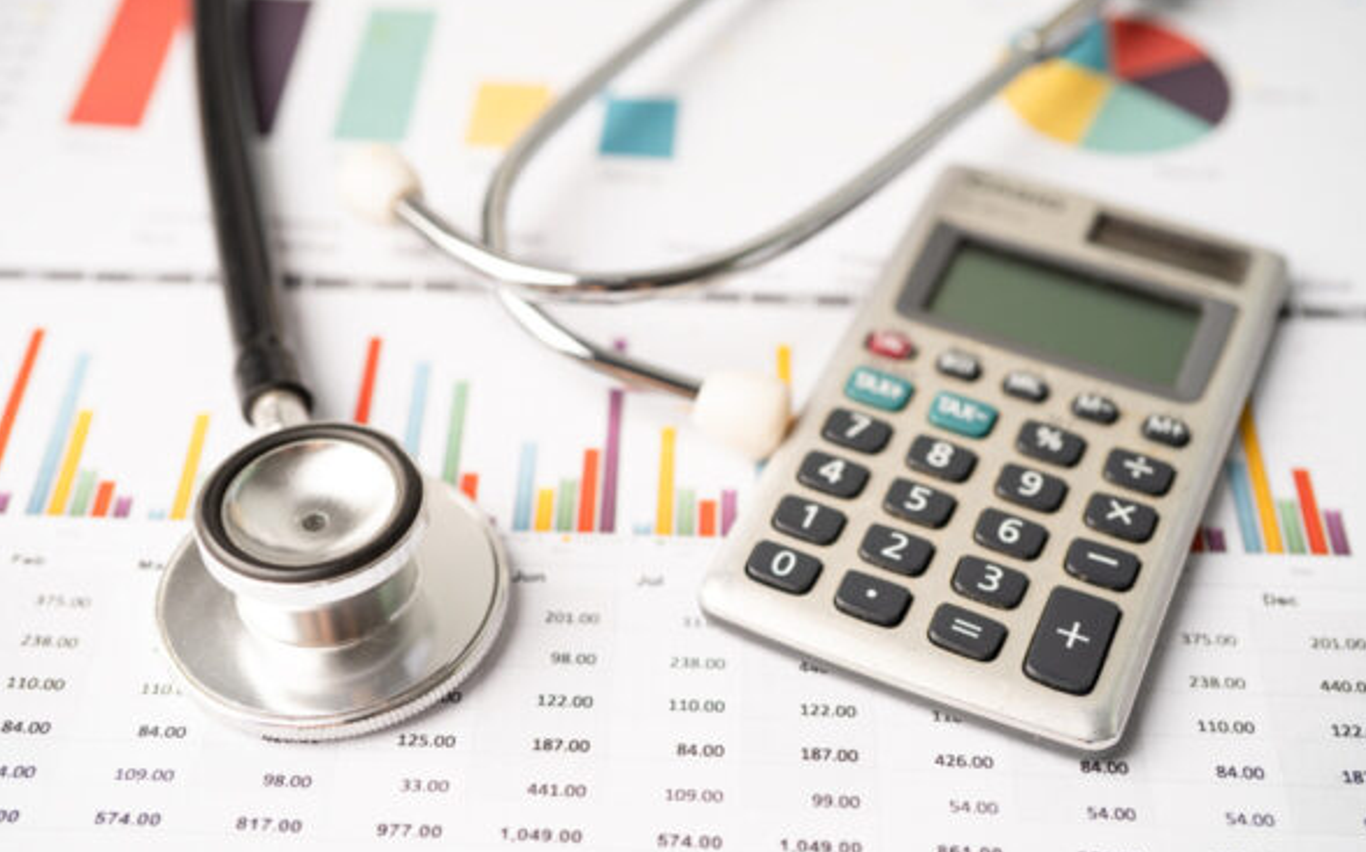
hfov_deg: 38.9
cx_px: 678
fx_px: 1935
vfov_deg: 24.8
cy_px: 397
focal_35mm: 52
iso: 100
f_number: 4
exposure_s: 1/60
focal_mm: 50
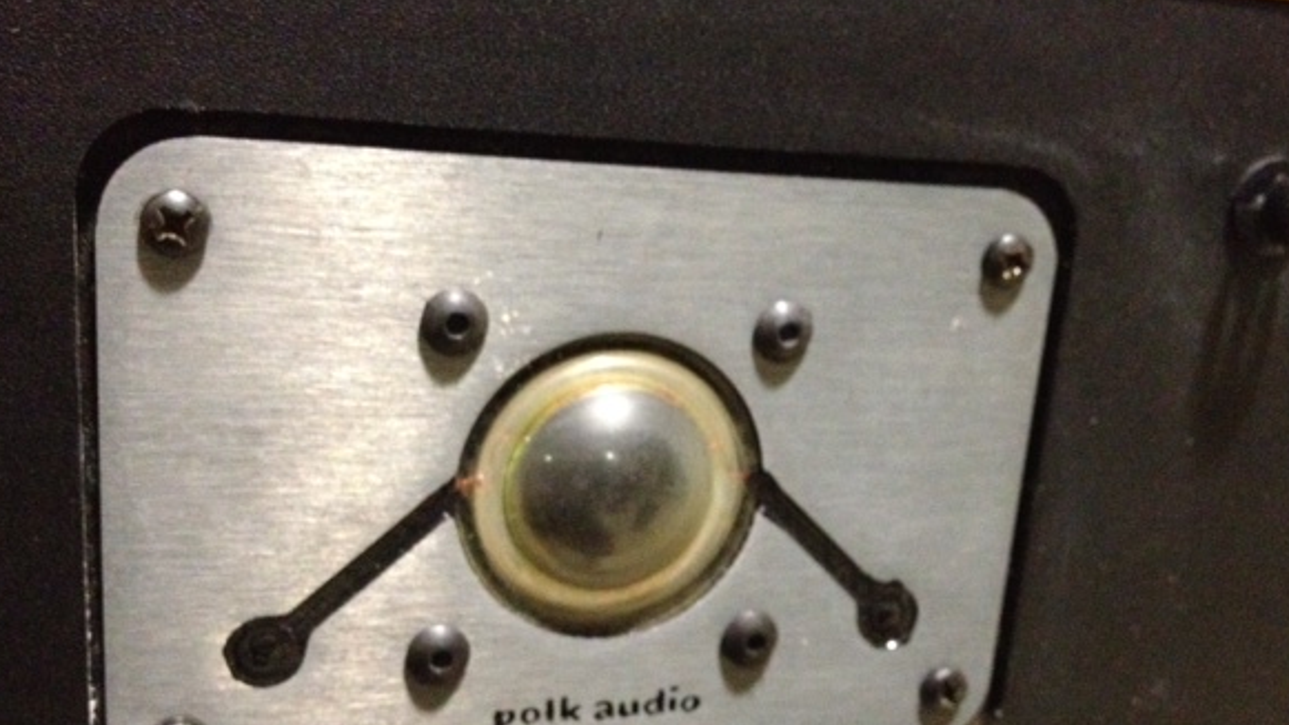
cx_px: 679
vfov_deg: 28.3
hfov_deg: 48.3
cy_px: 443
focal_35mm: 42
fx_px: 1436
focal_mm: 4.28
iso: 800
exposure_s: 1/15
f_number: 2.4
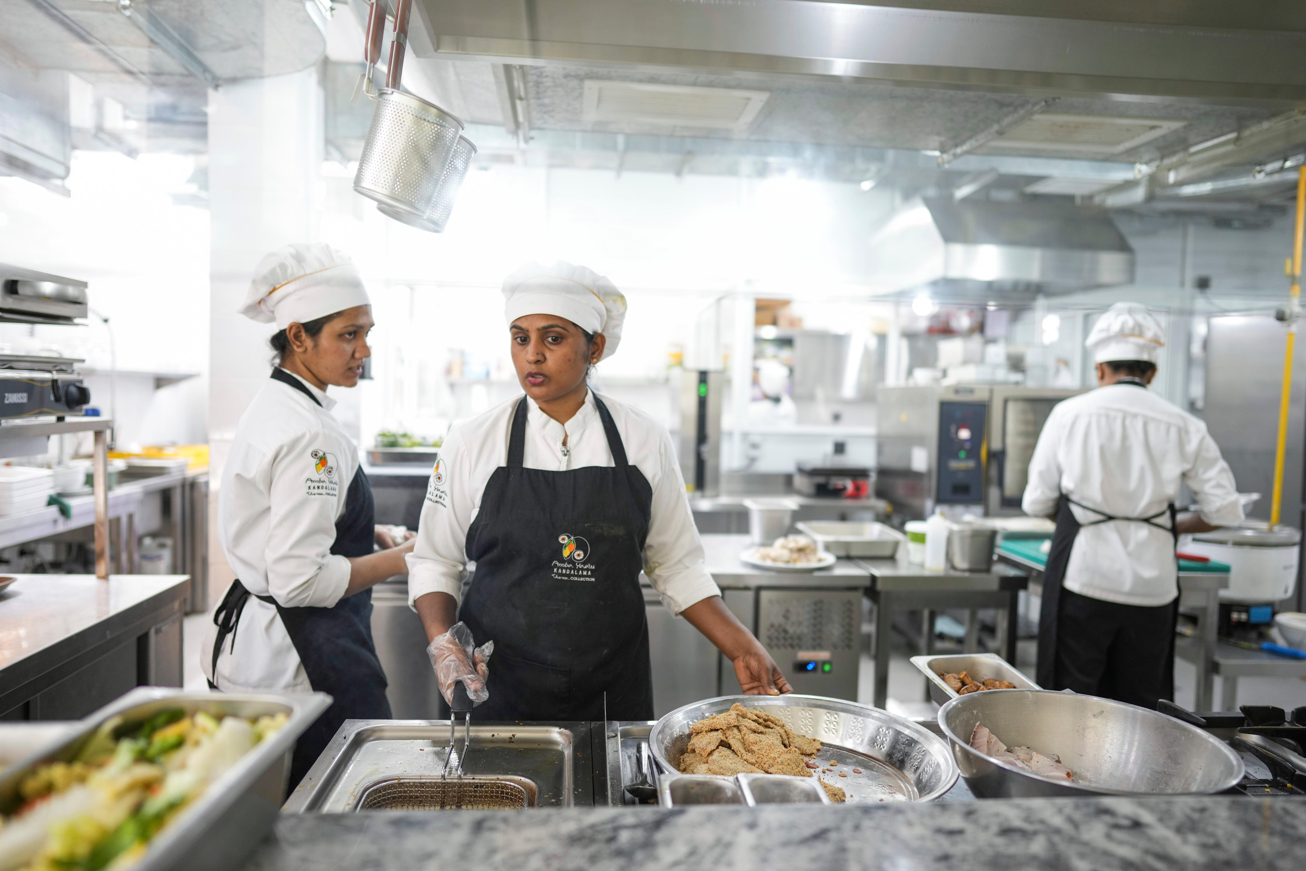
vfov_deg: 53.1
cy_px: 436
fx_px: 871
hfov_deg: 73.7
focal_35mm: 24
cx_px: 653
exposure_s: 1/320
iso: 500
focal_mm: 24
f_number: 1.4
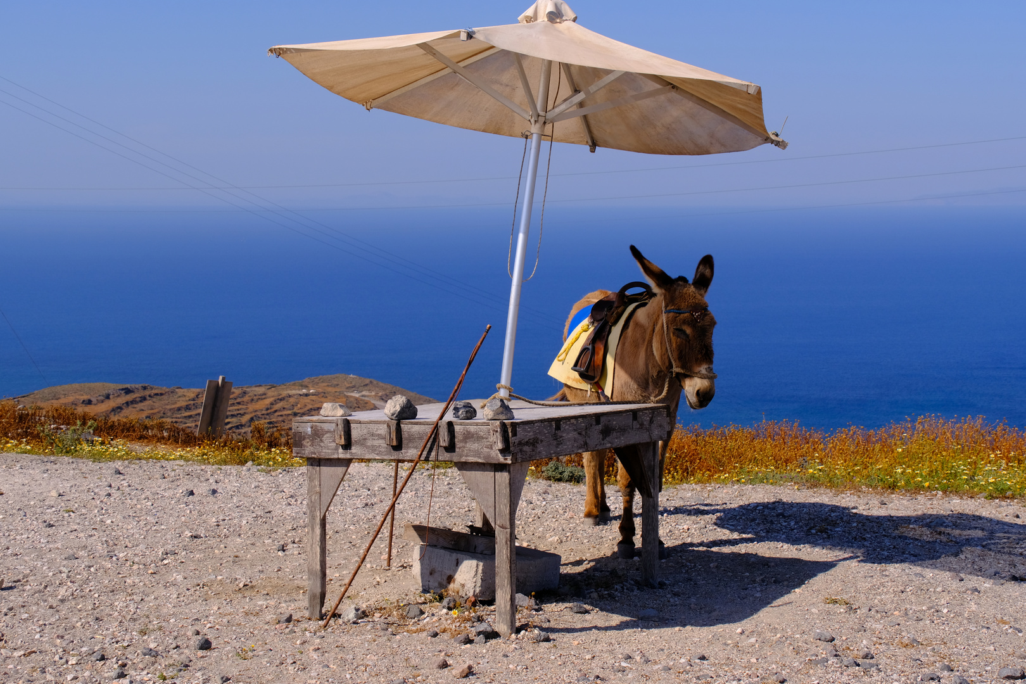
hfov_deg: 38.2
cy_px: 342
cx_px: 513
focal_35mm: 52
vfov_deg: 26.0
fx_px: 1482
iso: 200
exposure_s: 1/640
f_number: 8
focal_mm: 34.5
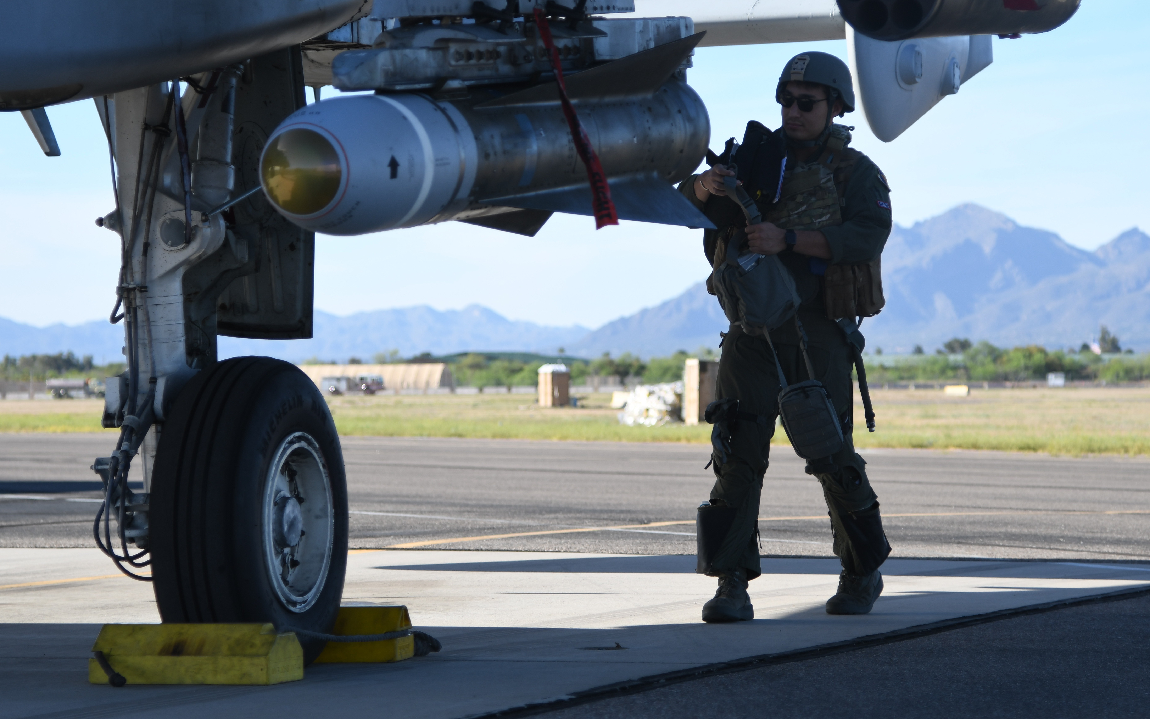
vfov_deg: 10.0
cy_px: 334
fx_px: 4090
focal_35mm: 131
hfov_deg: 16.0
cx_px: 576
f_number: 4
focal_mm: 85
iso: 200
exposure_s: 1/1000
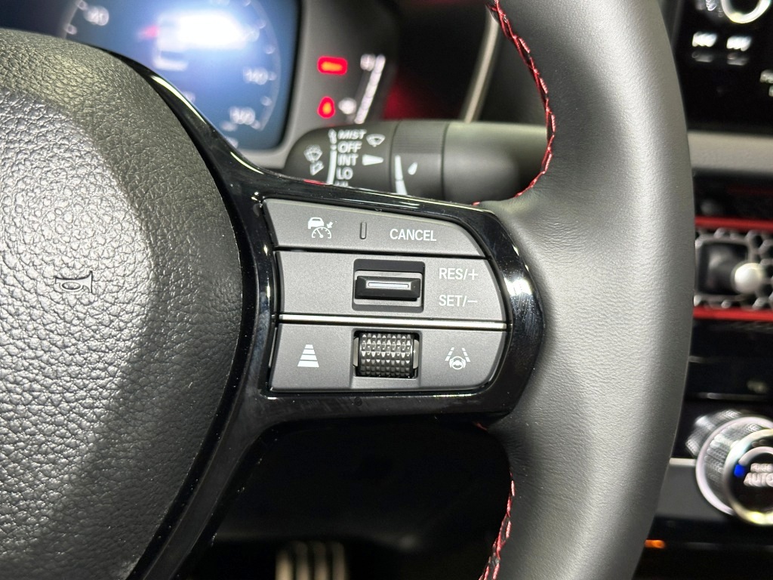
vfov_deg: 30.3
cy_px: 290
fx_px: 1072
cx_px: 386
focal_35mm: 48
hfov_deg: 39.7
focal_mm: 6.86
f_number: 1.78
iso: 400
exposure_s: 1/40
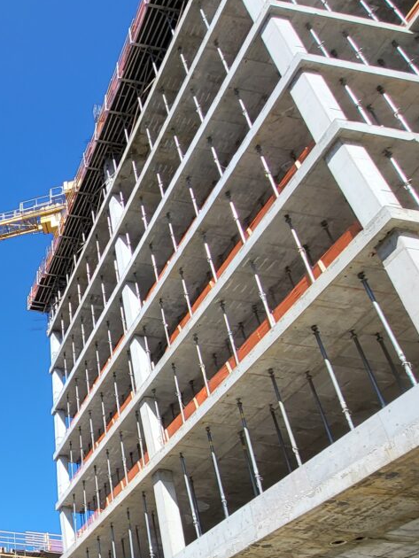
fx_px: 532
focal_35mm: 33
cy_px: 444
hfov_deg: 36.4
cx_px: -41
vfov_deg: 51.9
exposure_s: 1/711
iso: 32
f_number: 2.2
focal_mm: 1.74
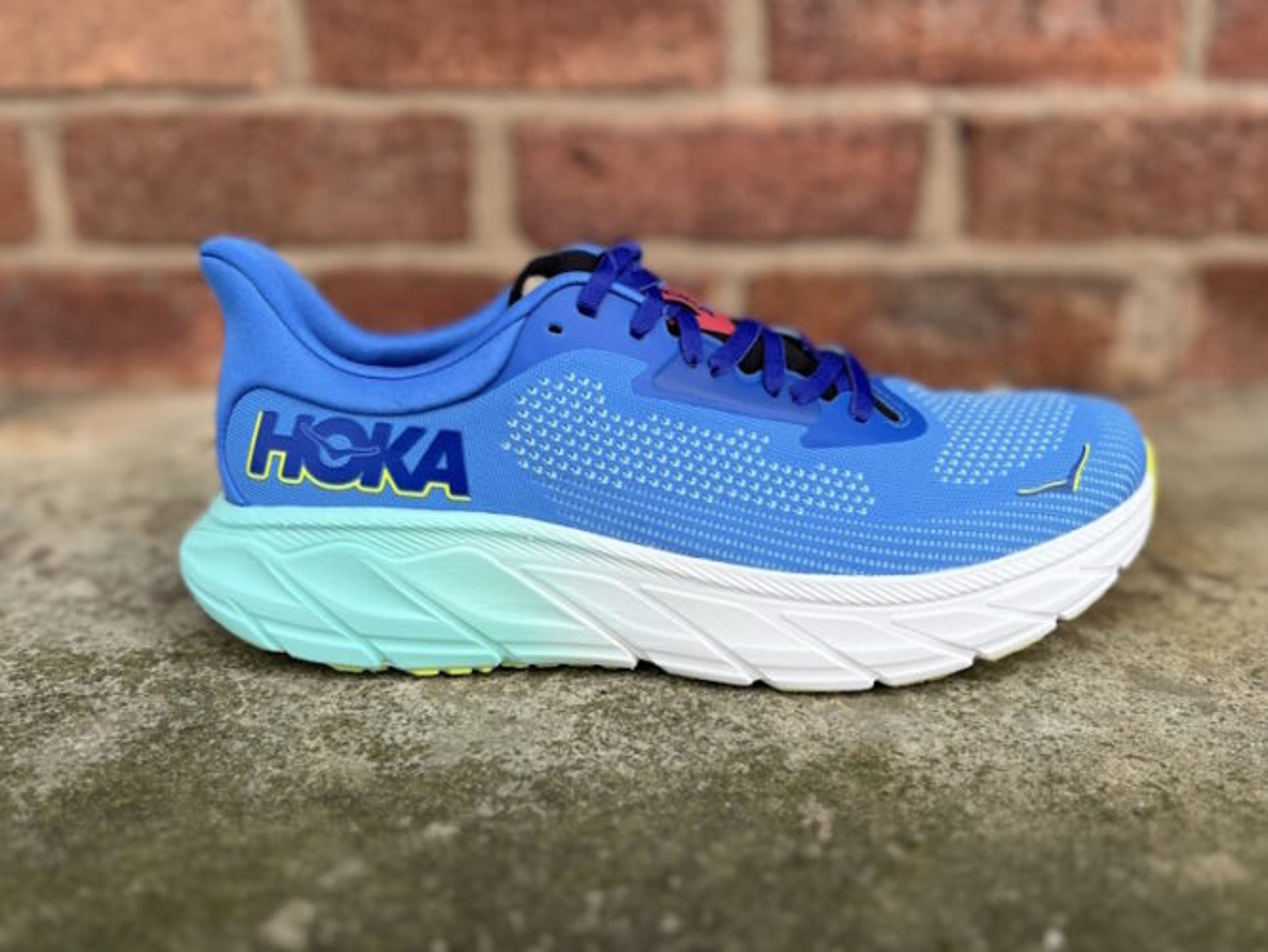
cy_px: 476
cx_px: 634
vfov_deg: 53.1
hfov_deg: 67.3
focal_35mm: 26
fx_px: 953
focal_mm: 5.7
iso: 64
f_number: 1.5
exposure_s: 1/100
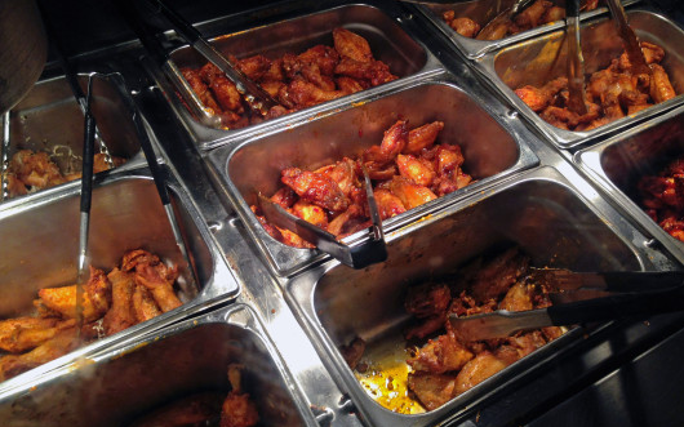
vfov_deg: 35.3
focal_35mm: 36
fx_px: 671
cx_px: 341
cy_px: 232
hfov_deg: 54.0
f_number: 2.4
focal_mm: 4.12
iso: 80
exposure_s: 1/120
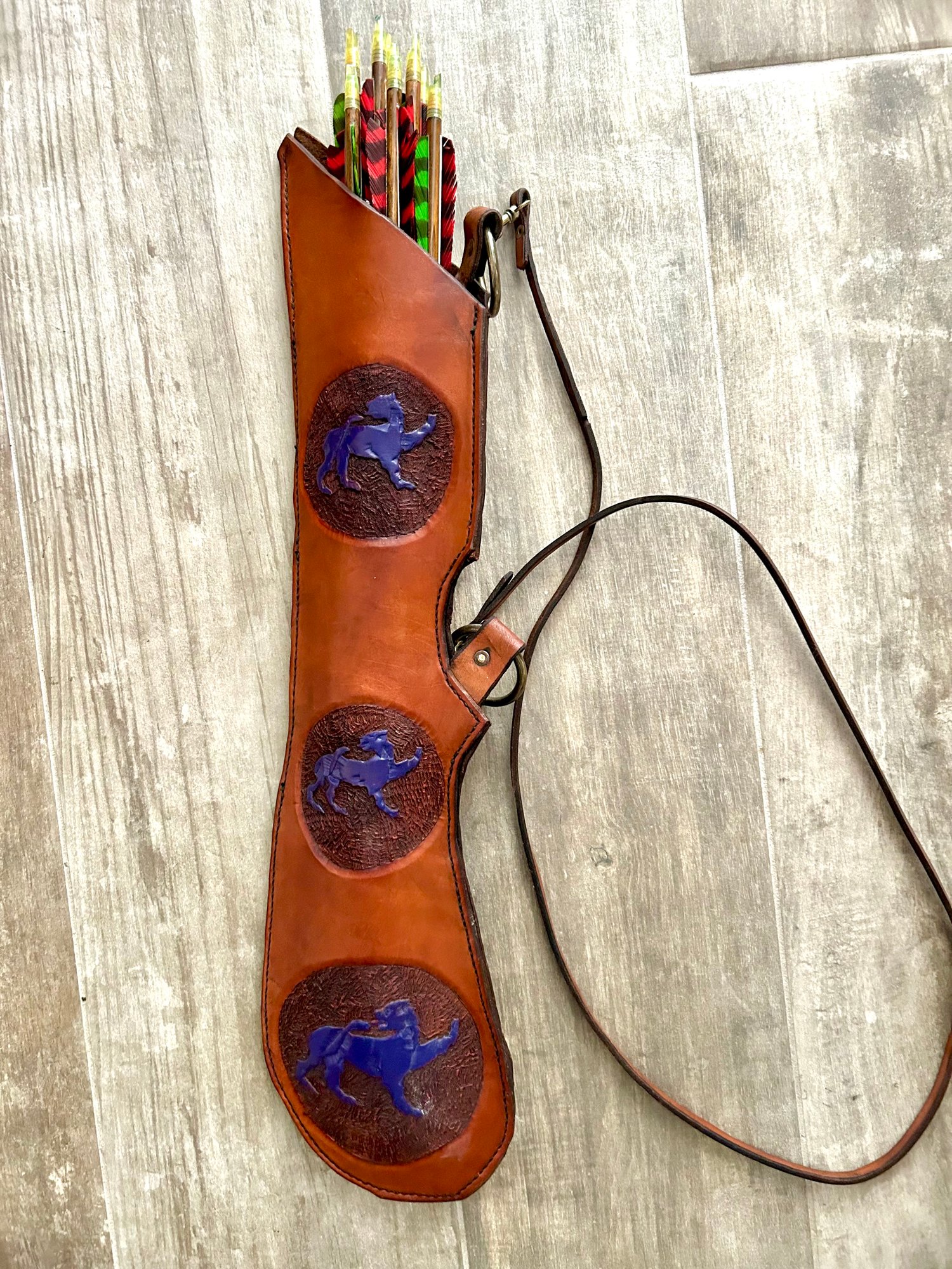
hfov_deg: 53.1
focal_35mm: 26
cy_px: 634
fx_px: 953
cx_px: 476
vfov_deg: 67.3
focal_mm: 5.7
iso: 640
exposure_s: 1/40
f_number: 1.5
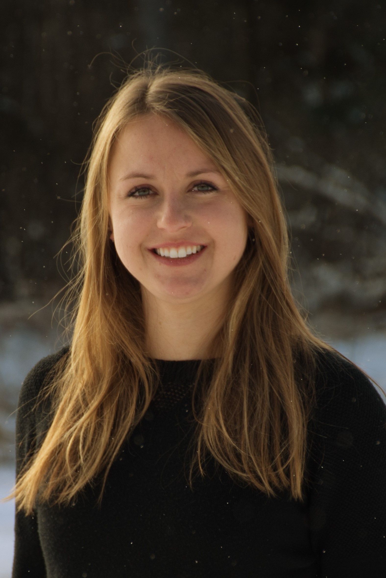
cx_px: 193
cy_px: 289
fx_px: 2533
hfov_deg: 8.7
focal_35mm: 158
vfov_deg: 13.0
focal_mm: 105
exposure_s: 1/400
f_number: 6.3
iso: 125
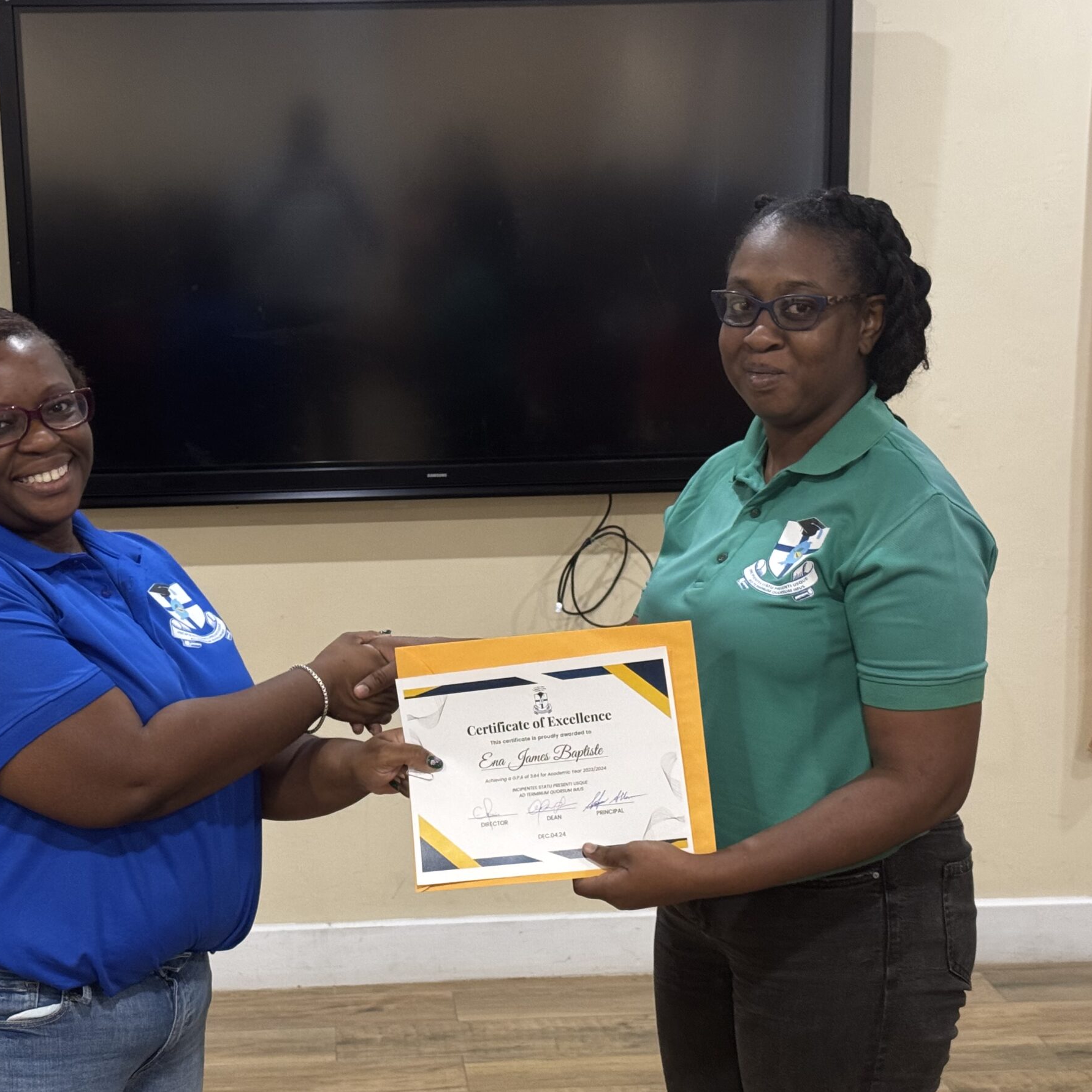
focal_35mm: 61
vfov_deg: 28.2
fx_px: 2177
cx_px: 424
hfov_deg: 28.1
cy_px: 578
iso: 400
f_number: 1.78
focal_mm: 6.76
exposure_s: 1/33
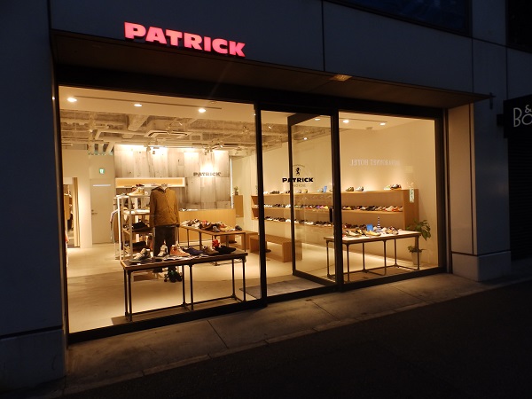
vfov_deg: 61.1
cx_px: 266
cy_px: 200
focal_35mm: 22
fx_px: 338
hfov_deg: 76.4
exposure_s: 1/30
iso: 200
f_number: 3.4
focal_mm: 4
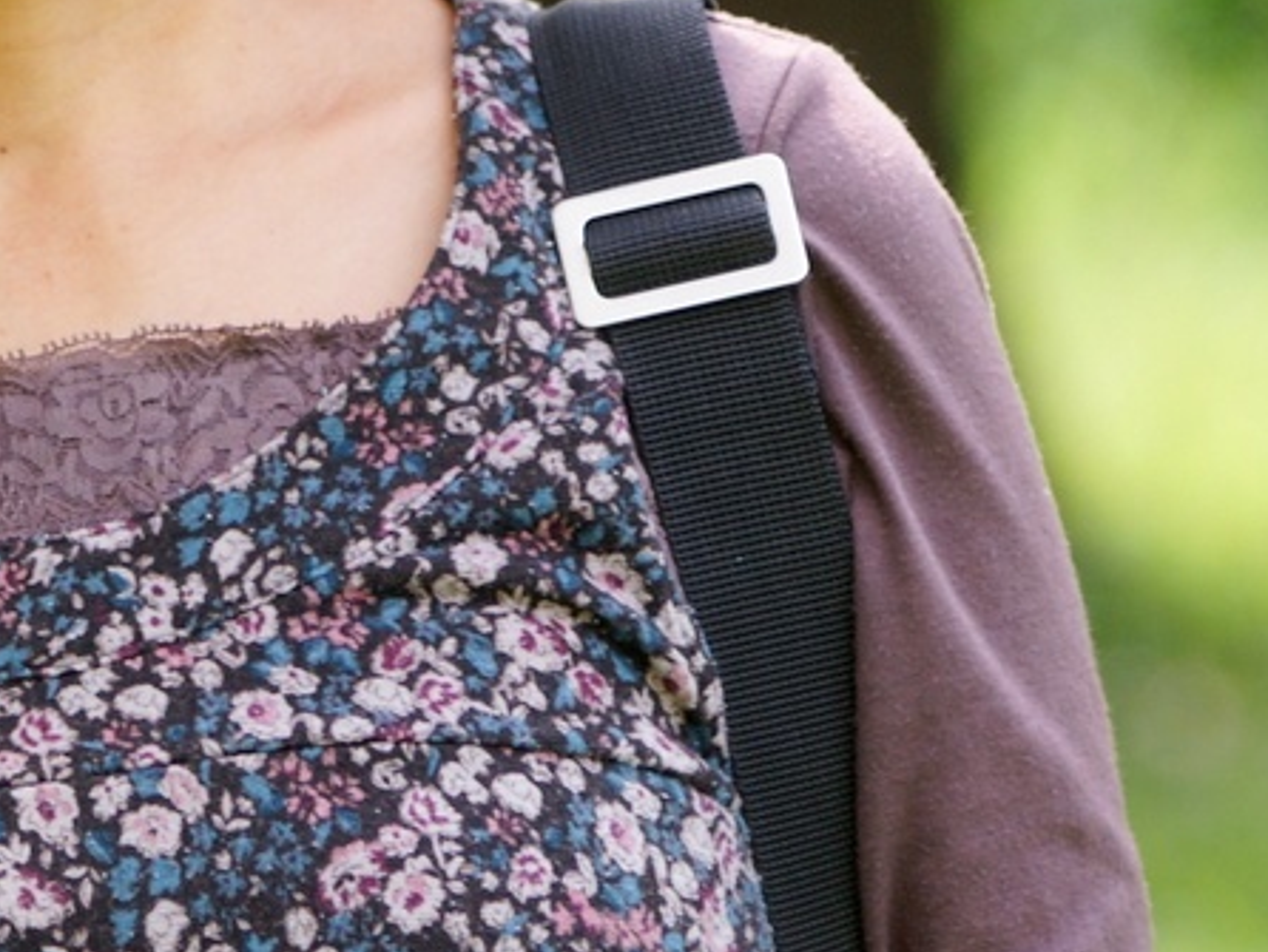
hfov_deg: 3.5
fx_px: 20781
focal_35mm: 567
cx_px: -358
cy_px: -111
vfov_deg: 2.6
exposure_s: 1/200
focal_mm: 130
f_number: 4.5
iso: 200
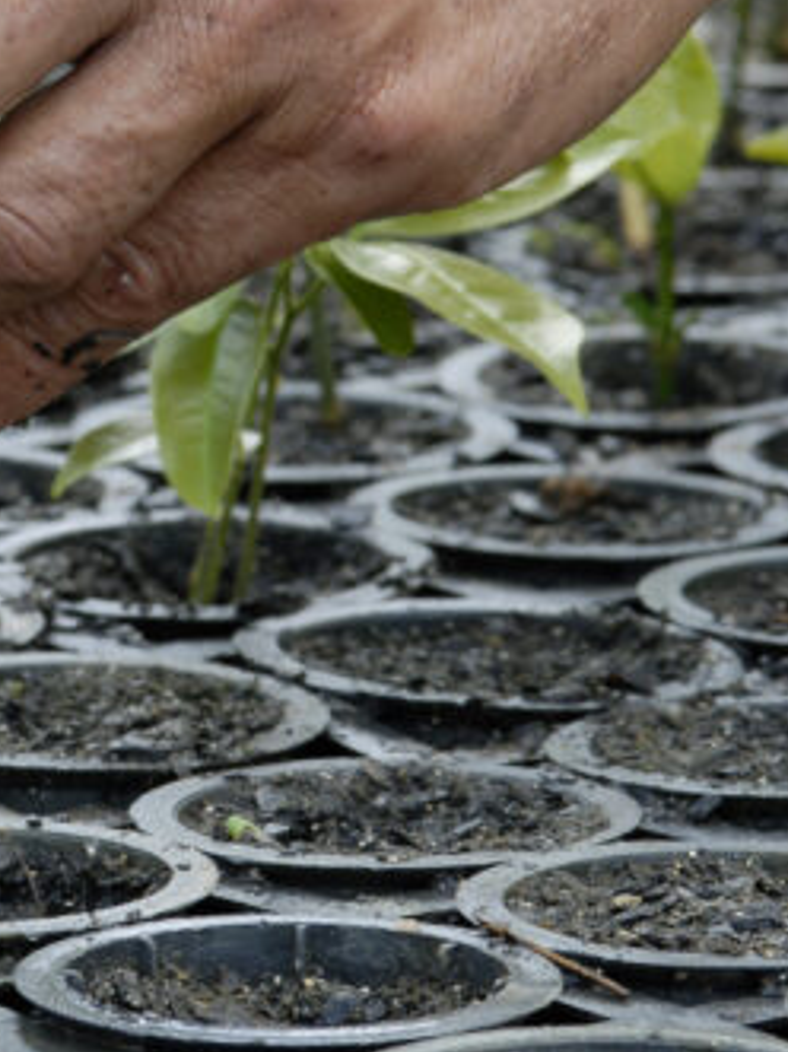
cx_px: -203
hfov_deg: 4.2
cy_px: 270
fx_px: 10694
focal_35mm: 352
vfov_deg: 5.6
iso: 100
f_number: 13
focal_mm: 105
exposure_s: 1/6
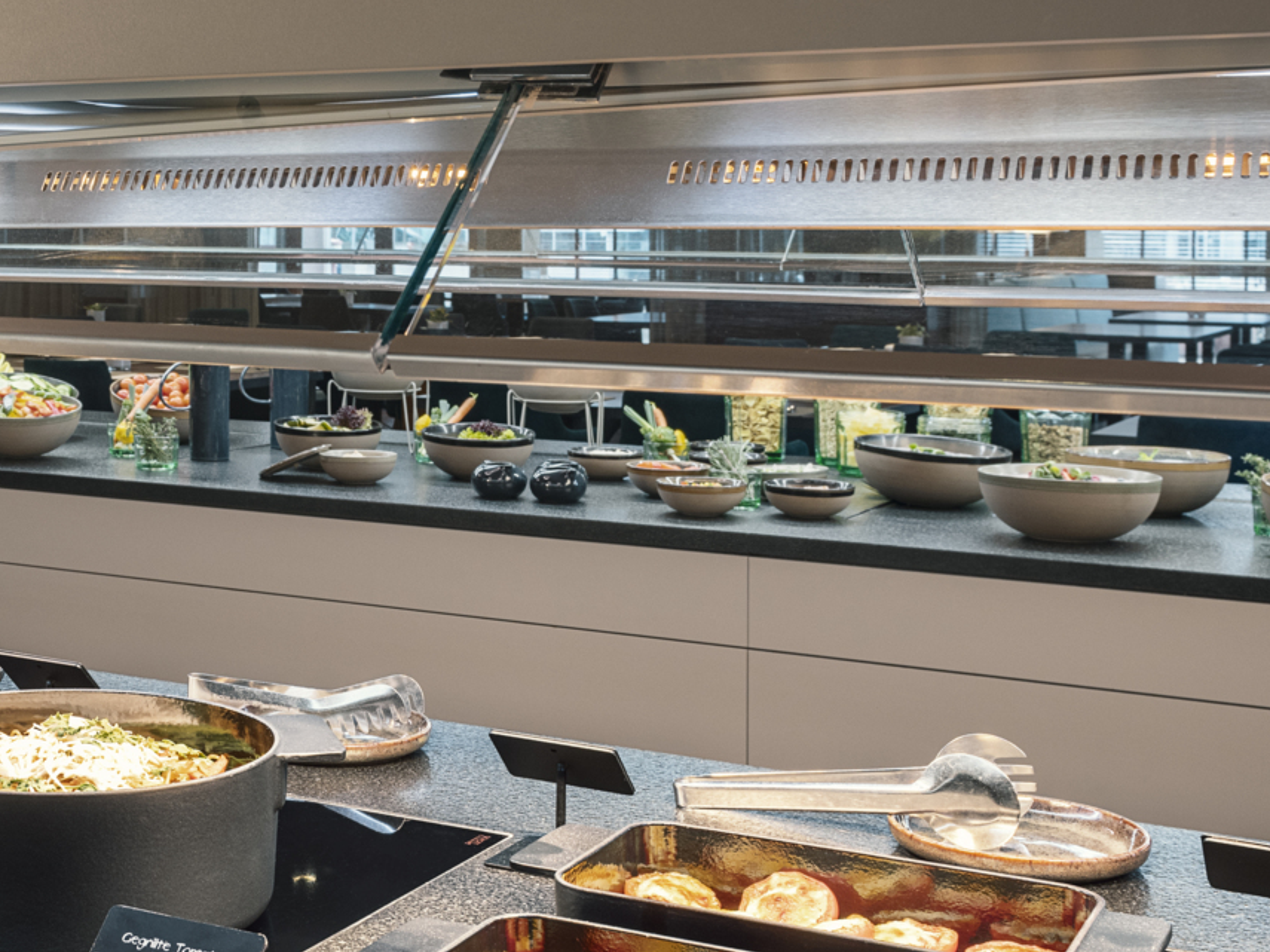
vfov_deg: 26.7
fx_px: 1981
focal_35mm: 54
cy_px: 708
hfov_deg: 33.8
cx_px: 144
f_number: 11
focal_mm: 24
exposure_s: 1/3
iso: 125
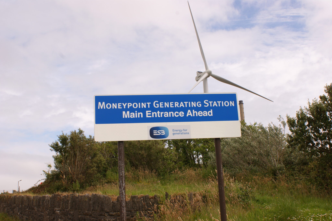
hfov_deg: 46.4
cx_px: 166
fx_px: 387
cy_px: 110
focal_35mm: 42
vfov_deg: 31.9
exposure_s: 1/160
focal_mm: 28
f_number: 13
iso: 100
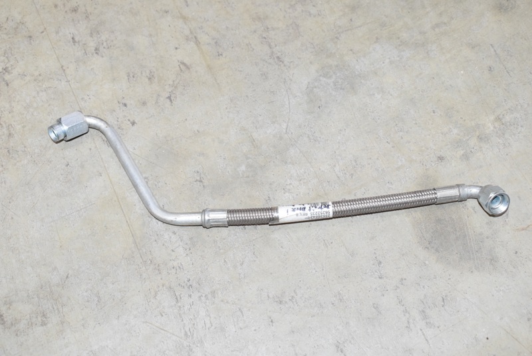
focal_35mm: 57
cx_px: 266
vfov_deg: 23.8
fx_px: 843
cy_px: 178
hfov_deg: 35.0
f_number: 7.1
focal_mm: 38
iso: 3200
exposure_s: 1/60
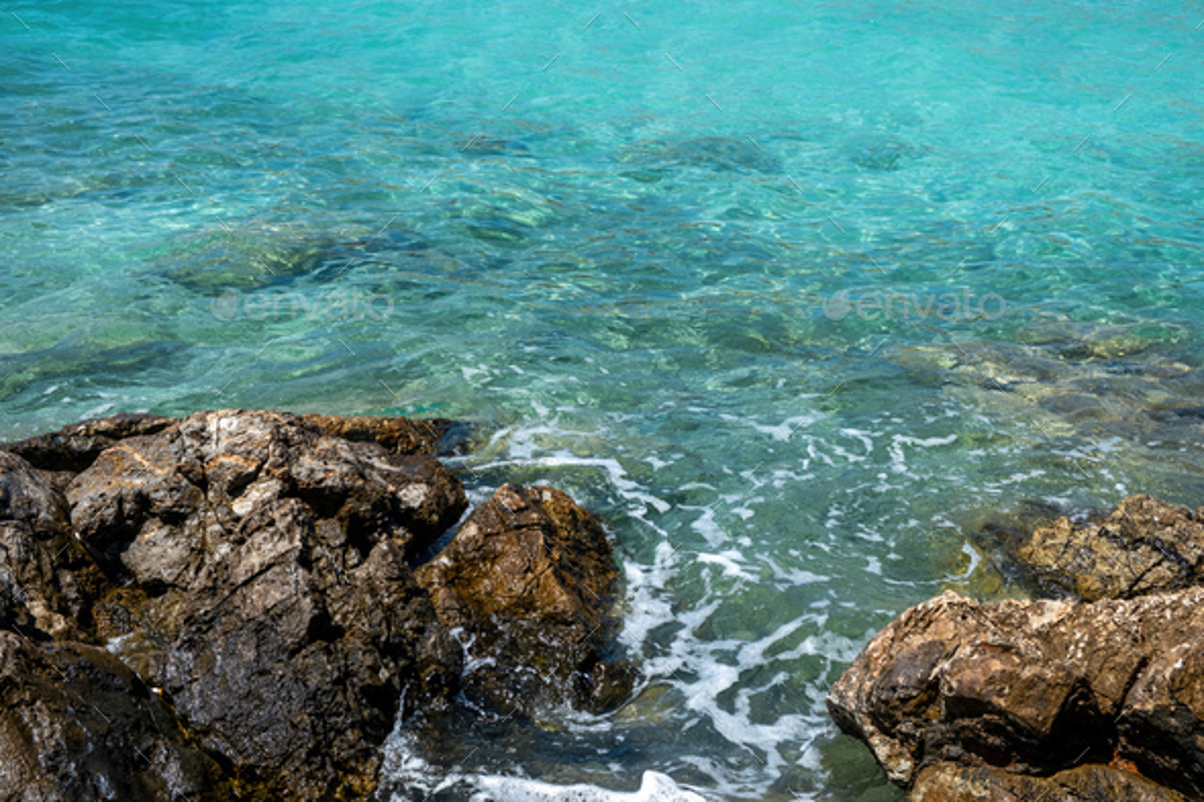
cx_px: 602
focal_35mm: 54
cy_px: 401
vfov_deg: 25.0
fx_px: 1805
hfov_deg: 36.9
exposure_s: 1/800
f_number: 5.6
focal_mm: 35.8
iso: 125
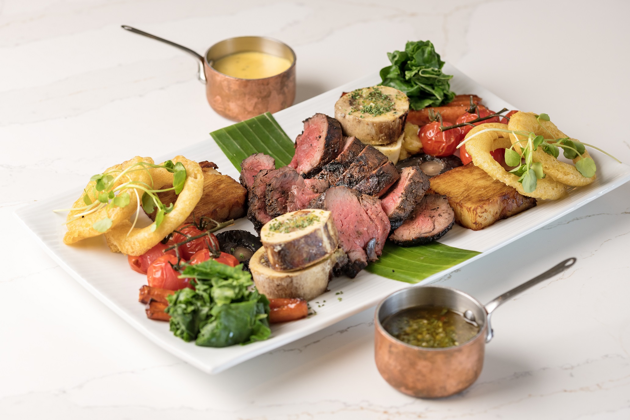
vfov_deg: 13.0
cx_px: 315
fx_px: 1837
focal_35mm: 105
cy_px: 210
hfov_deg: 19.5
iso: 250
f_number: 6.3
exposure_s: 1/100
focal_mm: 105
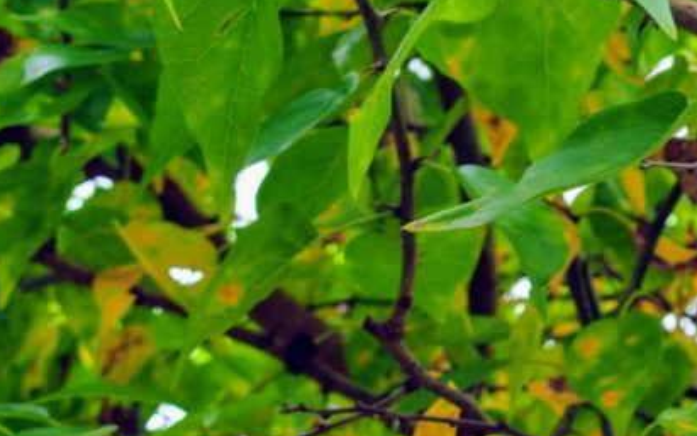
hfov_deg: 10.1
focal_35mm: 206
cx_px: 617
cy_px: 548
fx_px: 3914
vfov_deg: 6.3
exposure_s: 1/60
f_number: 5.6
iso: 140
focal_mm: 30
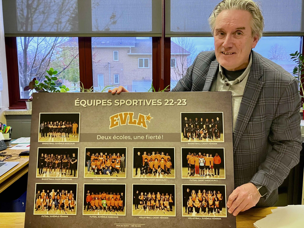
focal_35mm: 28
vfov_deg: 49.7
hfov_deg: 63.4
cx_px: 152
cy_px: 114
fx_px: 246
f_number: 1.8
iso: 320
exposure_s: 1/60
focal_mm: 3.99
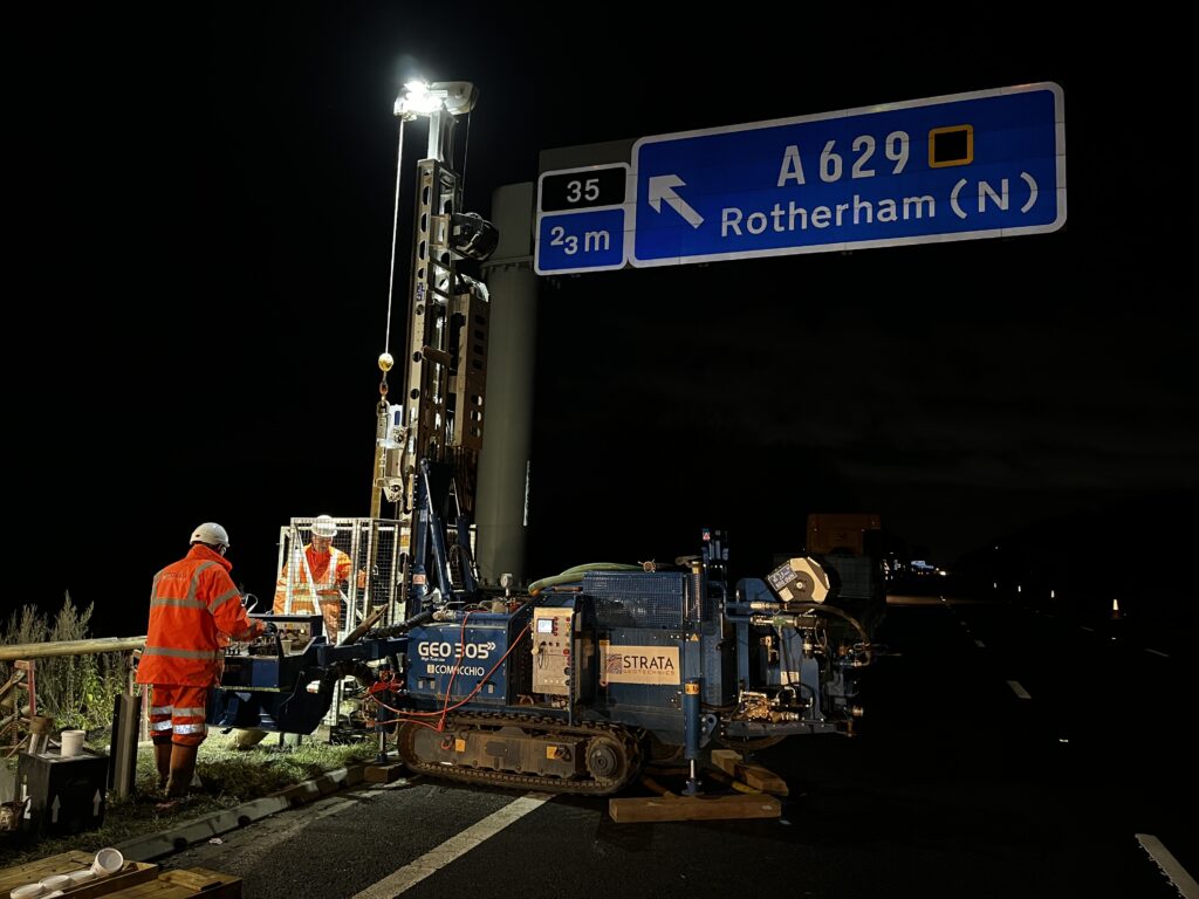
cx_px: 600
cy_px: 450
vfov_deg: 53.1
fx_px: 901
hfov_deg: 67.3
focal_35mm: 26
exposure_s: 1/25
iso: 800
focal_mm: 5.1
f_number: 1.6
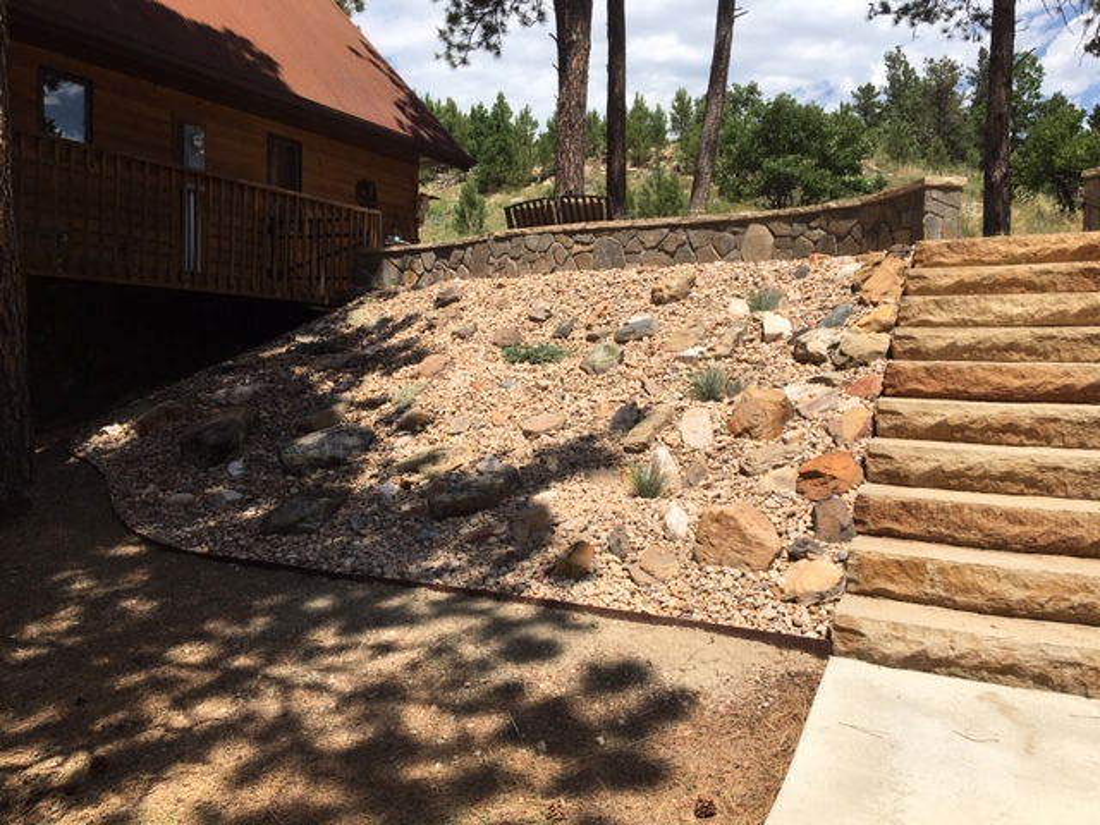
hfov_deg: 61.7
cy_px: 412
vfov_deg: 48.2
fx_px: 922
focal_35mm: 29
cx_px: 550
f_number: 2.2
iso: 25
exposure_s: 1/2198
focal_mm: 4.15
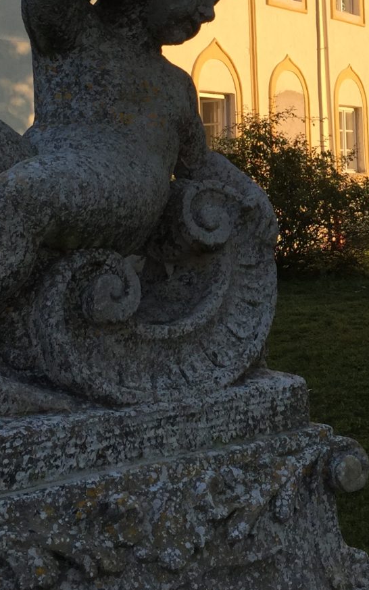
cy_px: 113
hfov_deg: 17.8
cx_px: 341
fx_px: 1159
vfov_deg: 28.0
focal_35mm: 72
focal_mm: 4.15
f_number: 2.2
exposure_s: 1/807
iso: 32
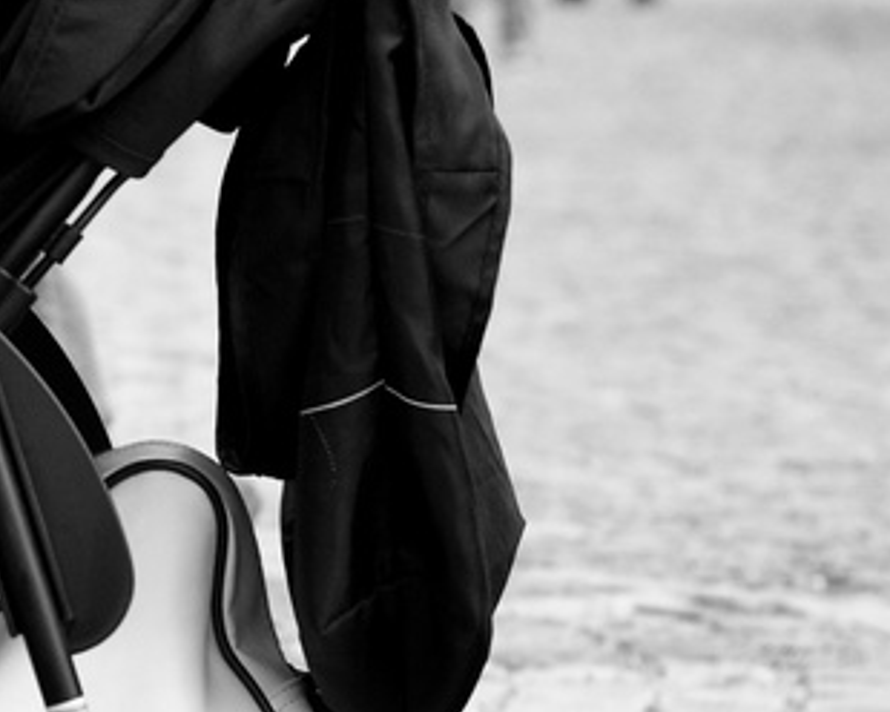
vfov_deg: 4.2
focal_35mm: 369
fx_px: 9720
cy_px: 152
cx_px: -1029
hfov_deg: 5.1
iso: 320
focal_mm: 50
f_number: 3.5
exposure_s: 1/1250
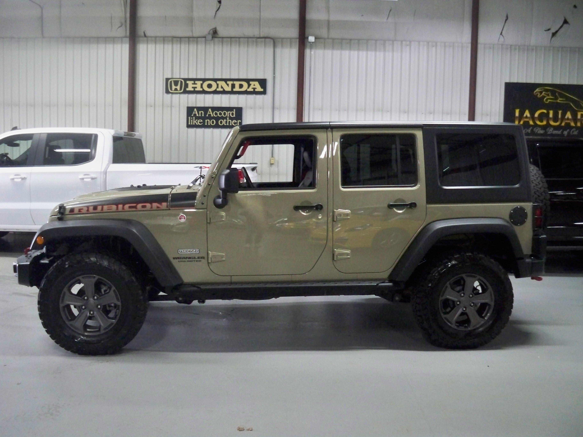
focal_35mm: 35
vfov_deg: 40.7
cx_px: 292
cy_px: 218
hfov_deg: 52.6
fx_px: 589
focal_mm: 6.3
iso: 800
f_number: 3.1
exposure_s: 1/60
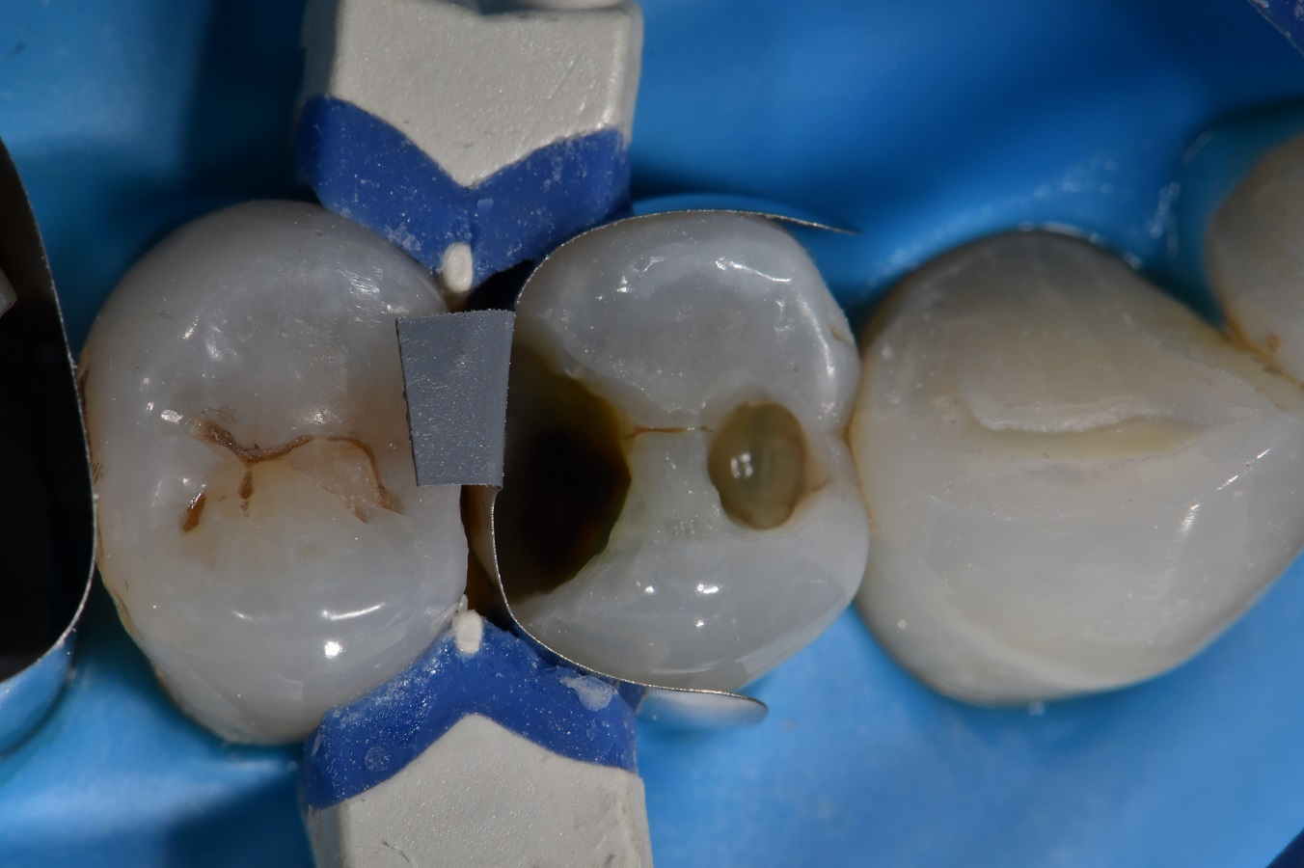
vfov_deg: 8.7
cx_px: 652
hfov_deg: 13.1
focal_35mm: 157
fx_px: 5684
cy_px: 434
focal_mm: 105
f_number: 32
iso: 200
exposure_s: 1/160
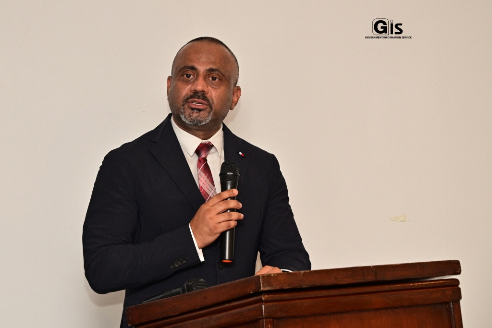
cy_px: 164
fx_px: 1531
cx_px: 246
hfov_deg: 18.3
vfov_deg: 12.2
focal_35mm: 112
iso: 2500
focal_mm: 112
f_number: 7.1
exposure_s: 1/125
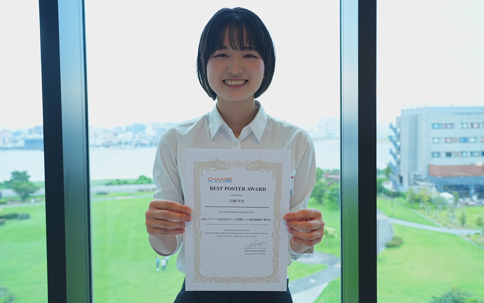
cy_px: 150
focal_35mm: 35
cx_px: 242
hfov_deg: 55.3
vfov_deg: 36.3
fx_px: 462
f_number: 5.6
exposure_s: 1/100
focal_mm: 34
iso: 1600
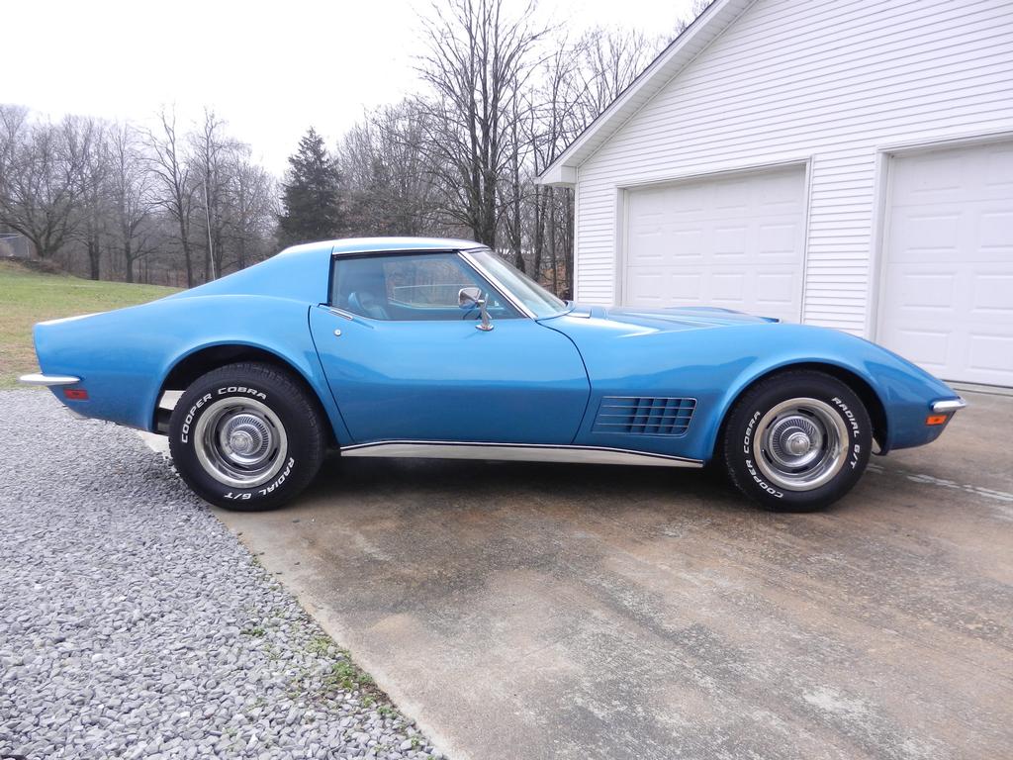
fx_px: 732
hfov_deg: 69.4
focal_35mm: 25
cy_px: 380
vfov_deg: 54.9
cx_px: 506
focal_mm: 4.5
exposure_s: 1/400
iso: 160
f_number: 3.5
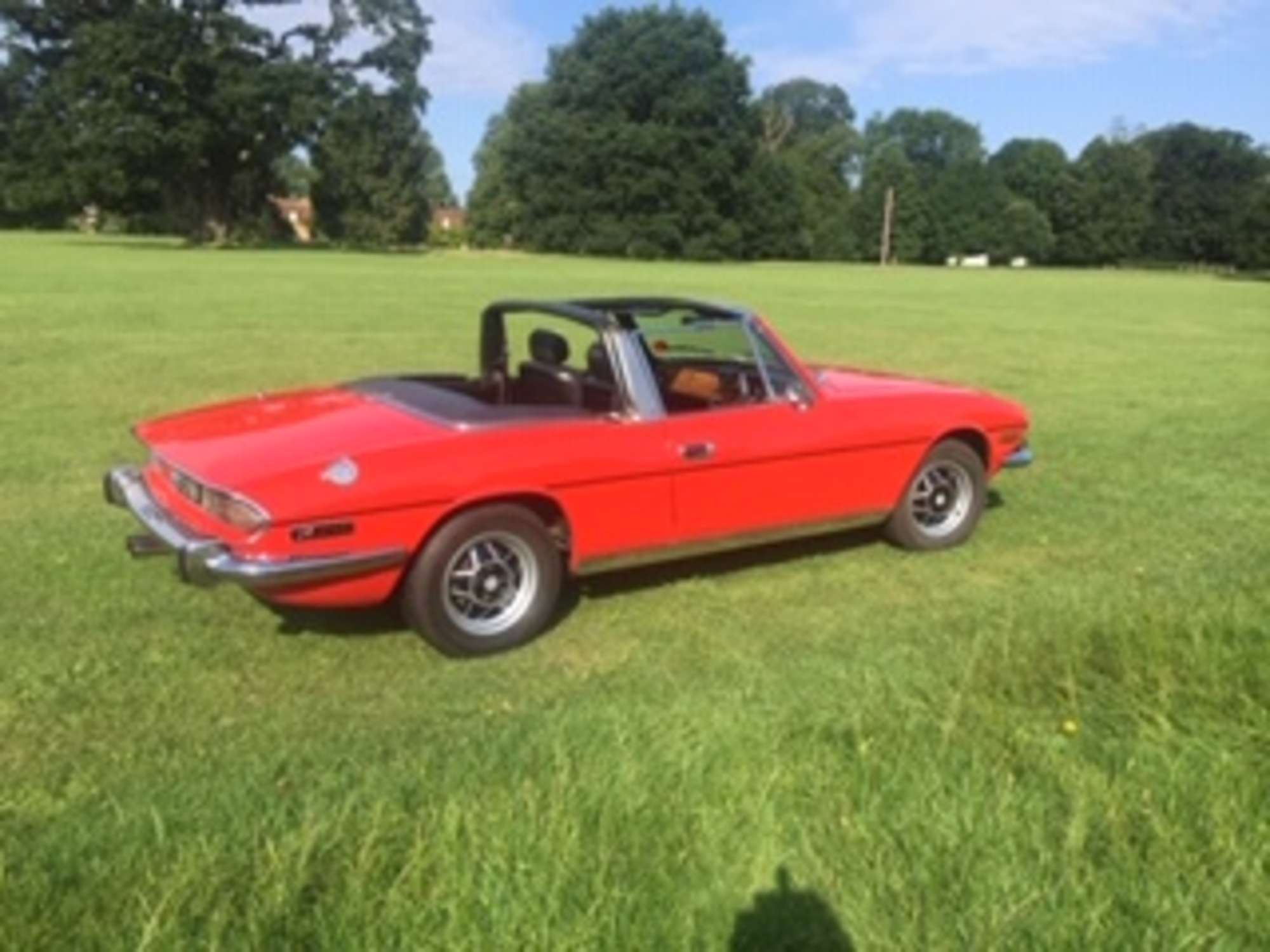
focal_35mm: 29
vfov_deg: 48.2
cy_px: 476
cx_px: 635
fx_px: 1064
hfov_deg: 61.7
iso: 32
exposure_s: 1/1099
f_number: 2.2
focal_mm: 4.15
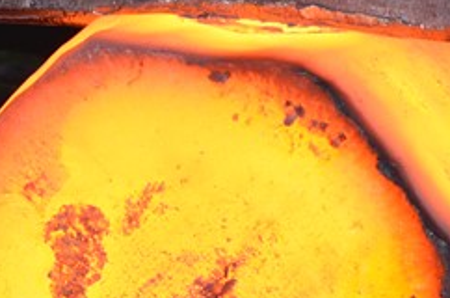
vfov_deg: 4.3
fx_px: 3952
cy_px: 121
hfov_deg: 6.5
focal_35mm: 317
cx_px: 318
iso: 200
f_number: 2.8
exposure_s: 1/160
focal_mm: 50
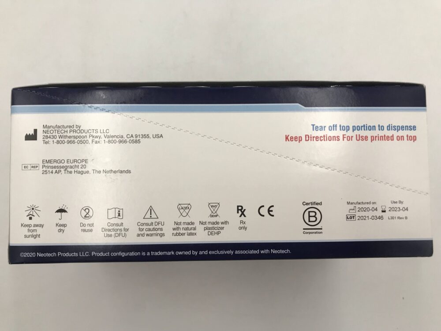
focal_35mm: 28
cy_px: 166
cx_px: 220
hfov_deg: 63.4
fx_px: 357
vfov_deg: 49.7
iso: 25
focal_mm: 3.99
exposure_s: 1/40
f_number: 1.8
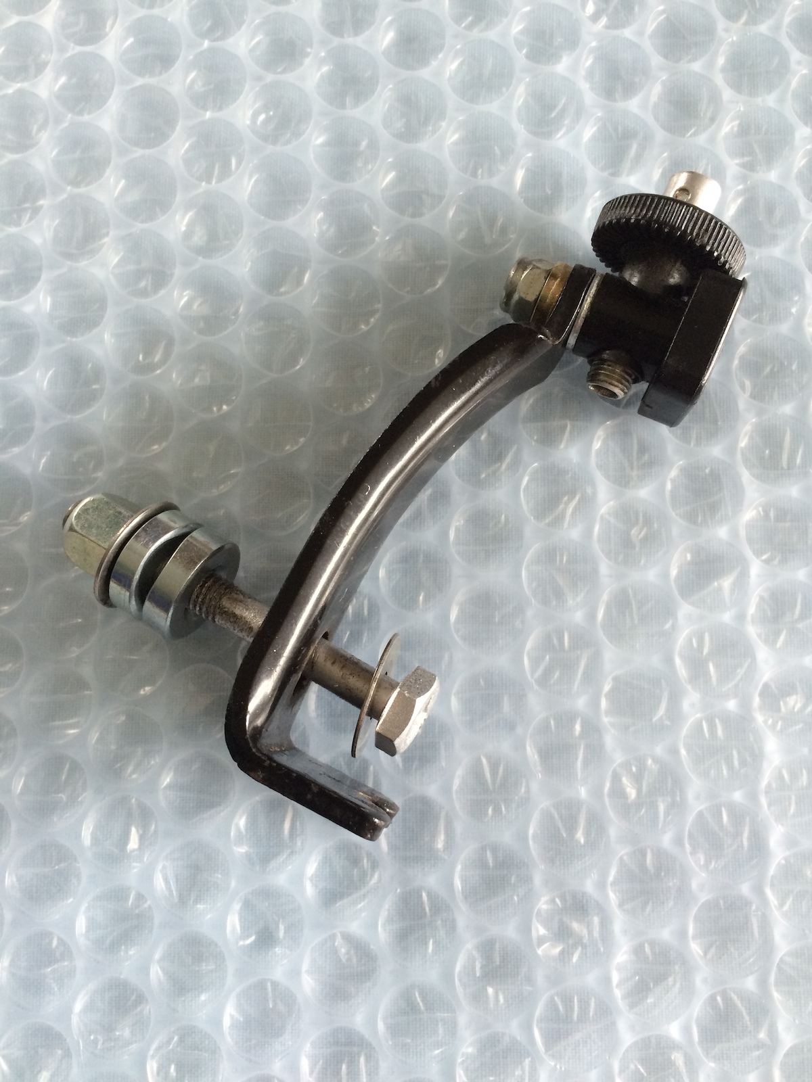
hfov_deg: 48.2
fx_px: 907
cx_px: 406
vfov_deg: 61.7
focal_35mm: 29
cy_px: 541
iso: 64
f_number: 2.2
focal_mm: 4.15
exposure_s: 1/33
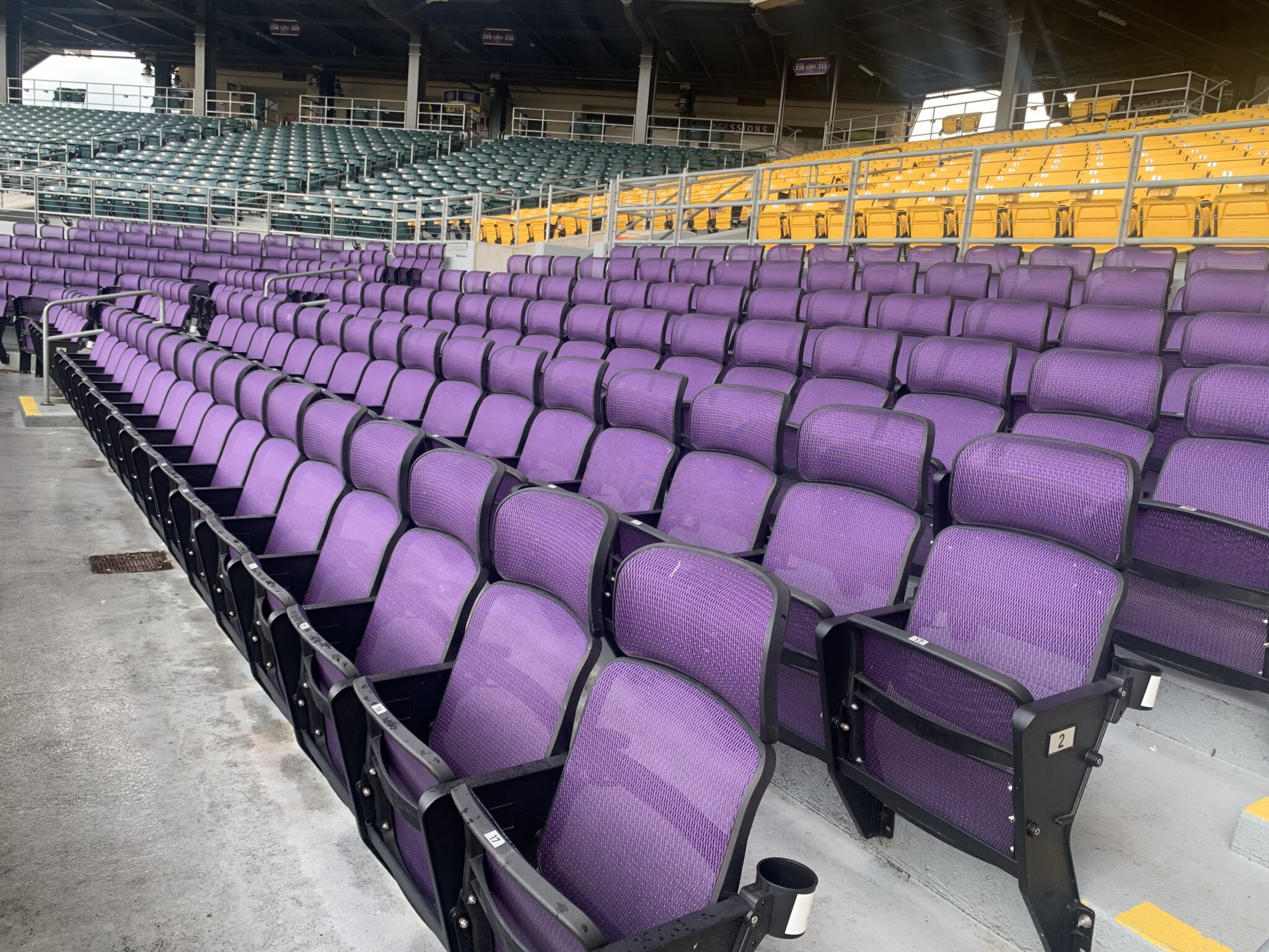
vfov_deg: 53.1
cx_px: 634
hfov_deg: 67.3
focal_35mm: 26
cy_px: 476
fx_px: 953
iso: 25
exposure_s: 1/122
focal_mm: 4.25
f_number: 1.8
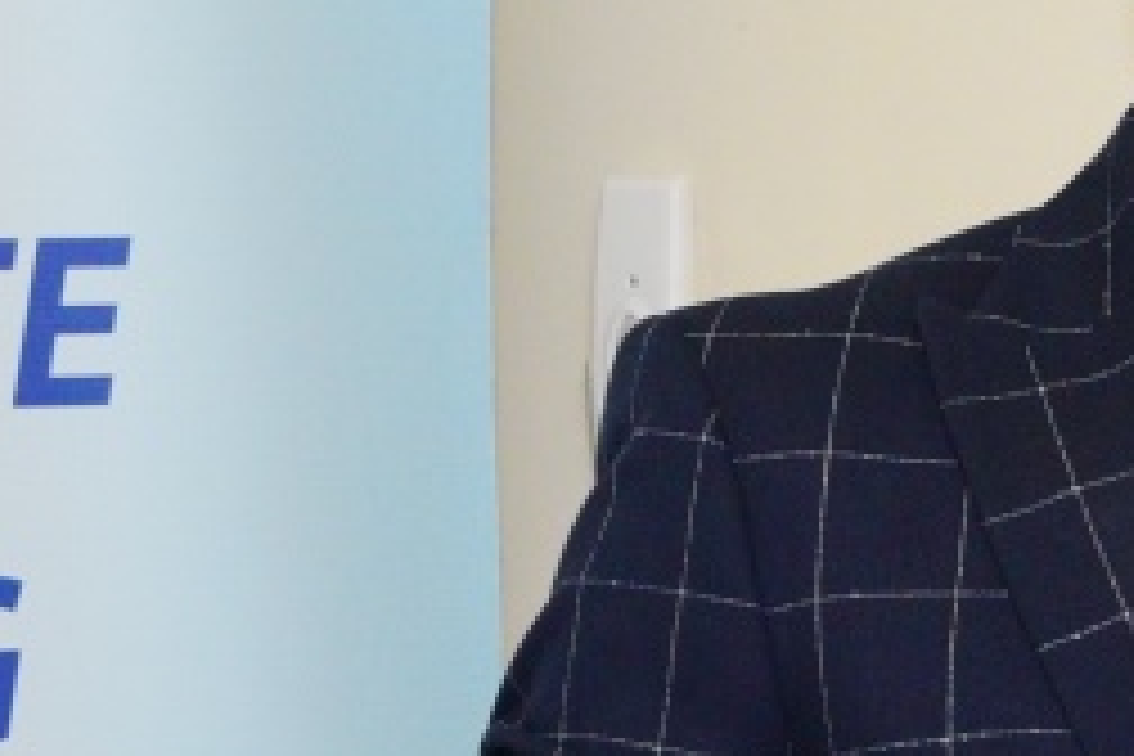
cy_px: 259
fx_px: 7937
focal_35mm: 252
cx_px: 828
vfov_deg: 5.5
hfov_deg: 8.2
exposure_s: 1/200
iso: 2000
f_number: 5.6
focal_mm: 62
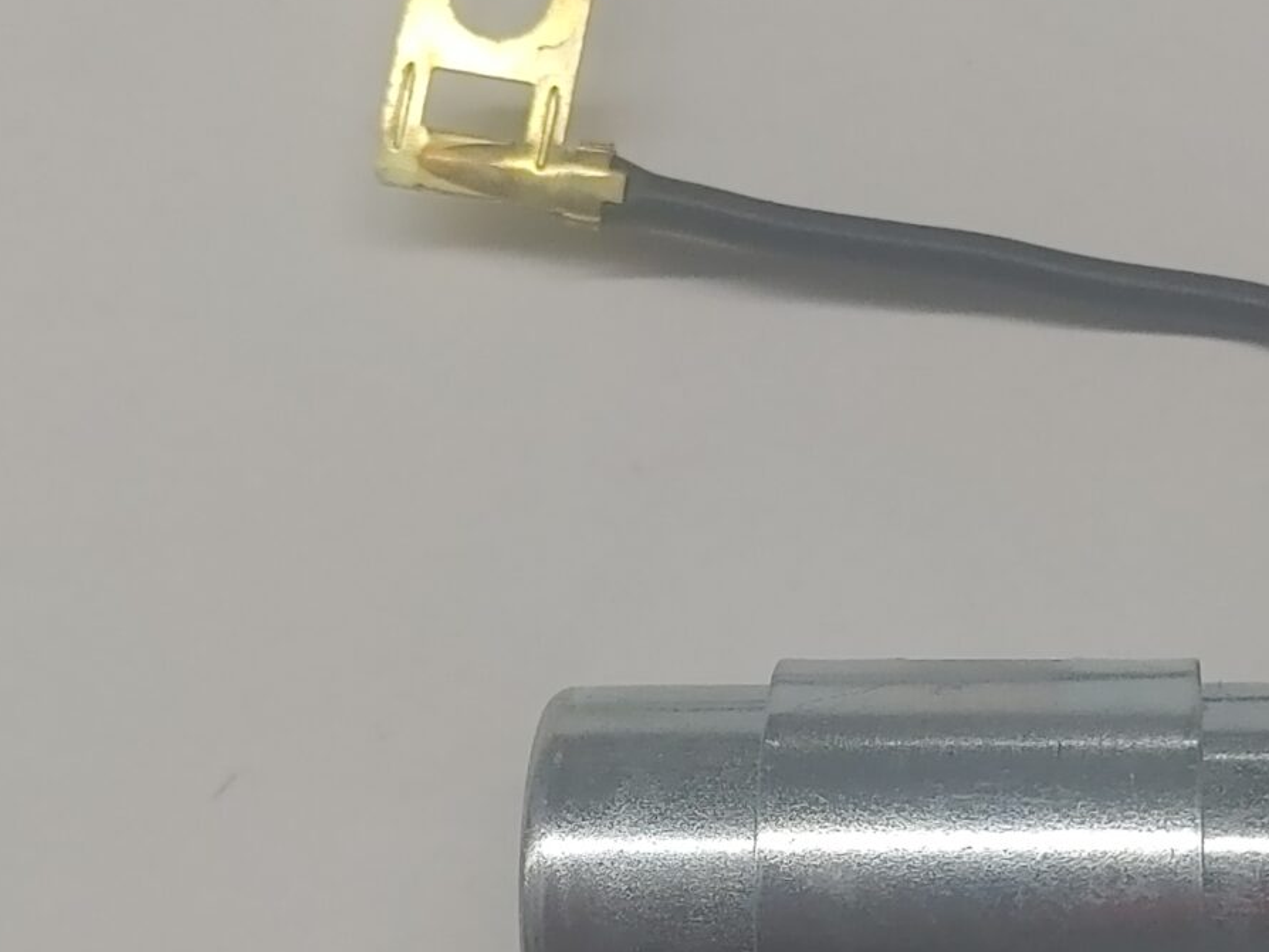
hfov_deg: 24.3
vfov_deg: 18.7
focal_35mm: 79
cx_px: 1001
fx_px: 2897
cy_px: 569
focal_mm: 4.81
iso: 150
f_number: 1.8
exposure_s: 1/120
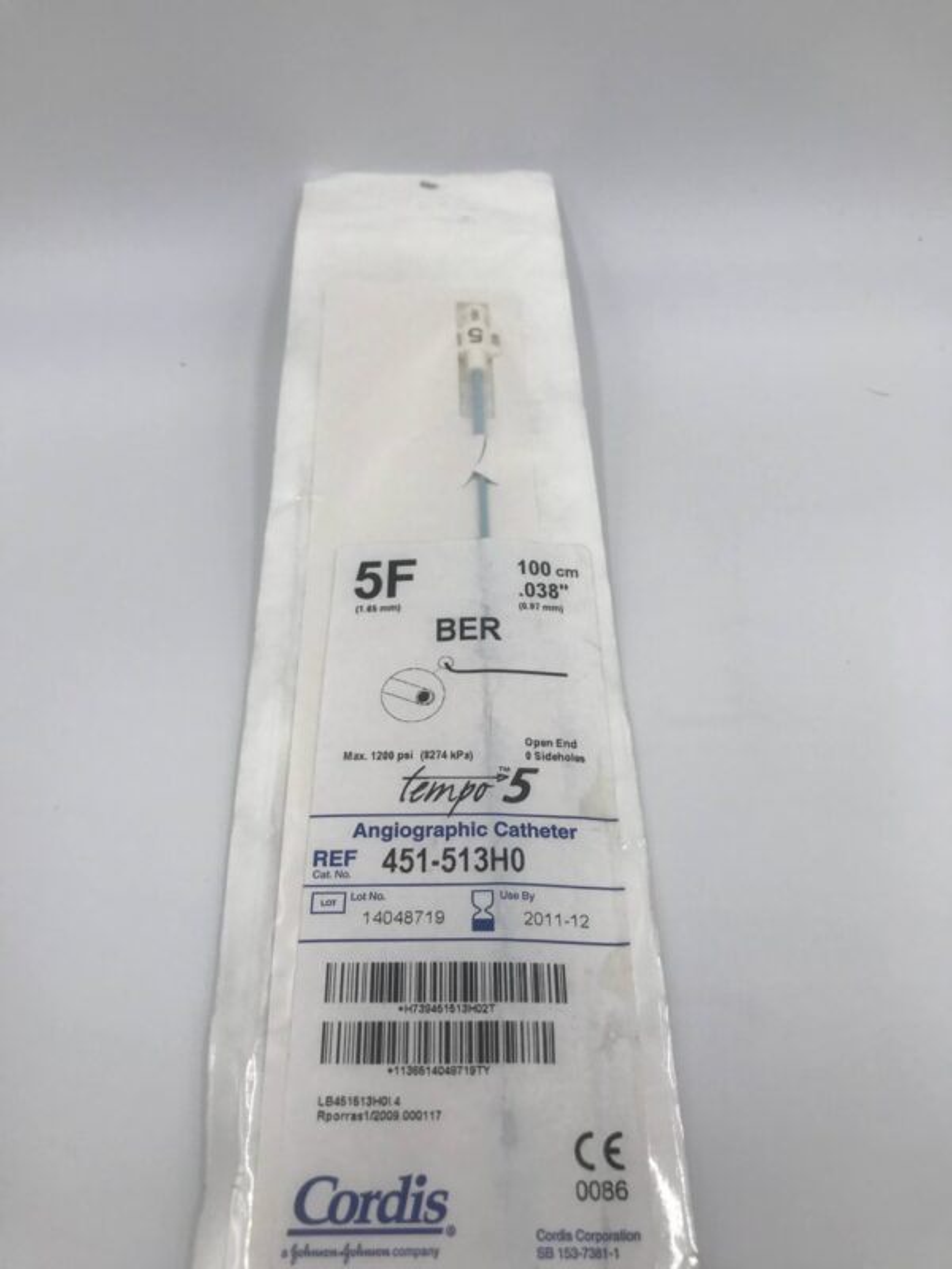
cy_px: 634
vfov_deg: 63.4
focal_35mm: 28
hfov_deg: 49.7
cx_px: 476
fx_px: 1027
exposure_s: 1/231
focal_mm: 3.99
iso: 20
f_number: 1.8
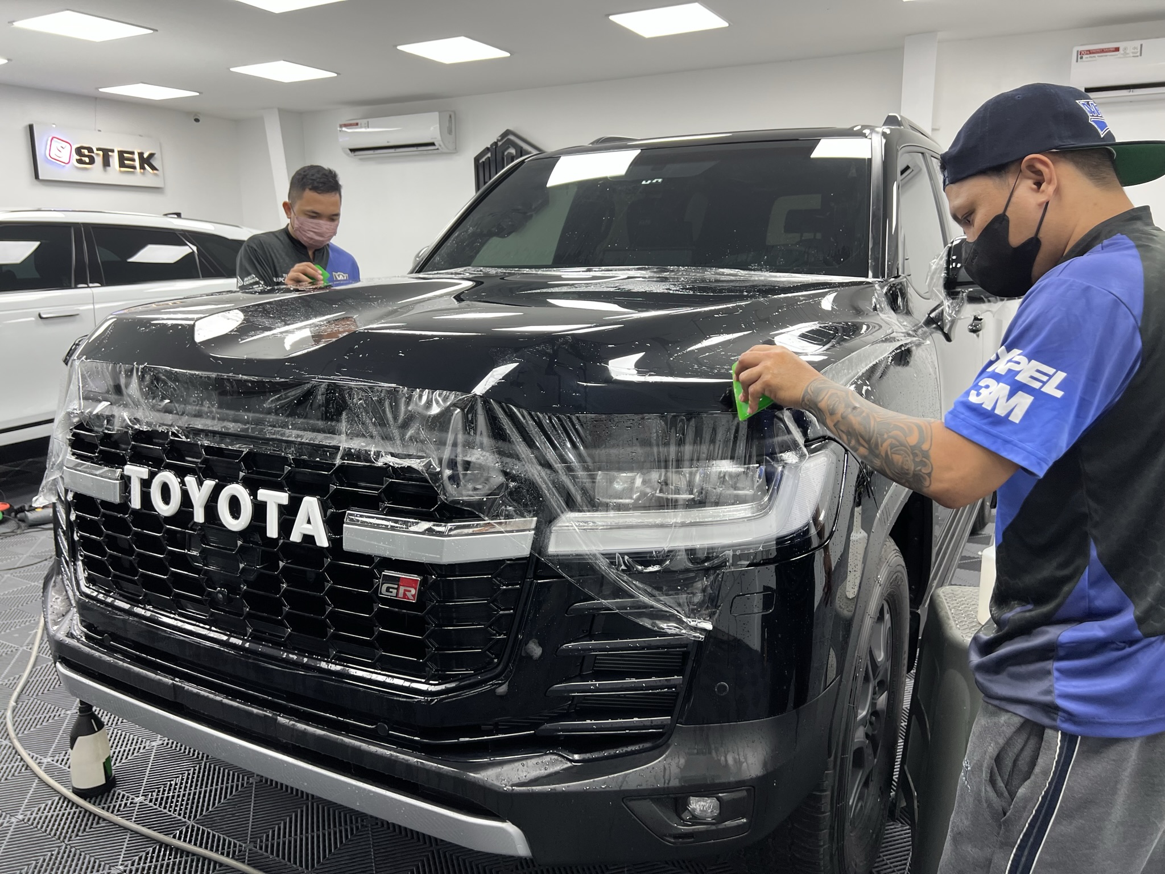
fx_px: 875
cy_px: 437
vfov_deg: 53.1
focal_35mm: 26
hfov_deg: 67.3
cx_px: 582
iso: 64
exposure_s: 1/60
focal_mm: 5.7
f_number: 1.5
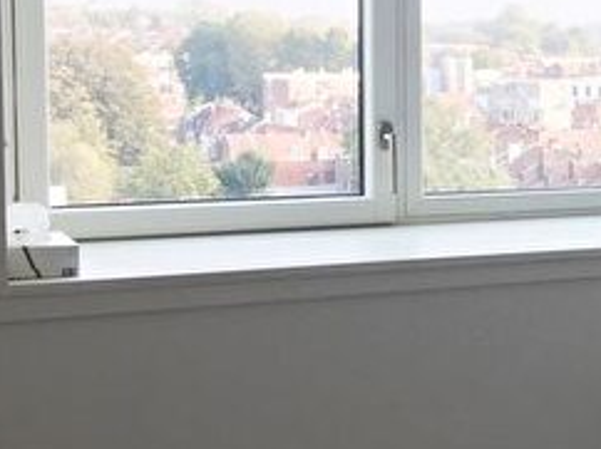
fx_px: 1457
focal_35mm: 84
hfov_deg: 21.0
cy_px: 162
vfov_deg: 17.5
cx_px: 802
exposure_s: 1/144
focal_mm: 4.15
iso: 32
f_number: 2.2
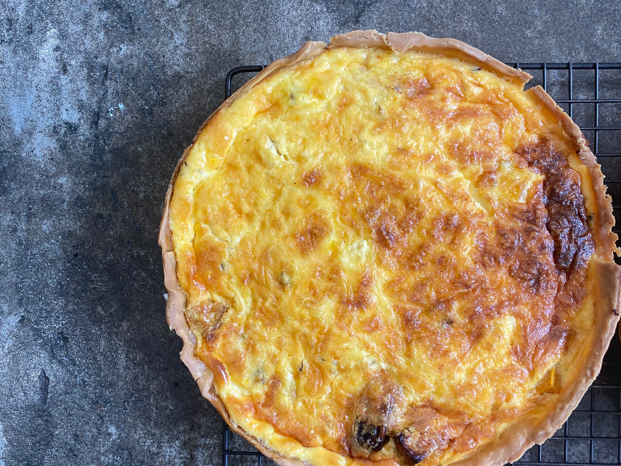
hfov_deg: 67.3
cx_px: 310
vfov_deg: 53.1
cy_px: 233
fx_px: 466
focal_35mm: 26
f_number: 1.8
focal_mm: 4.25
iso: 100
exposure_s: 1/100
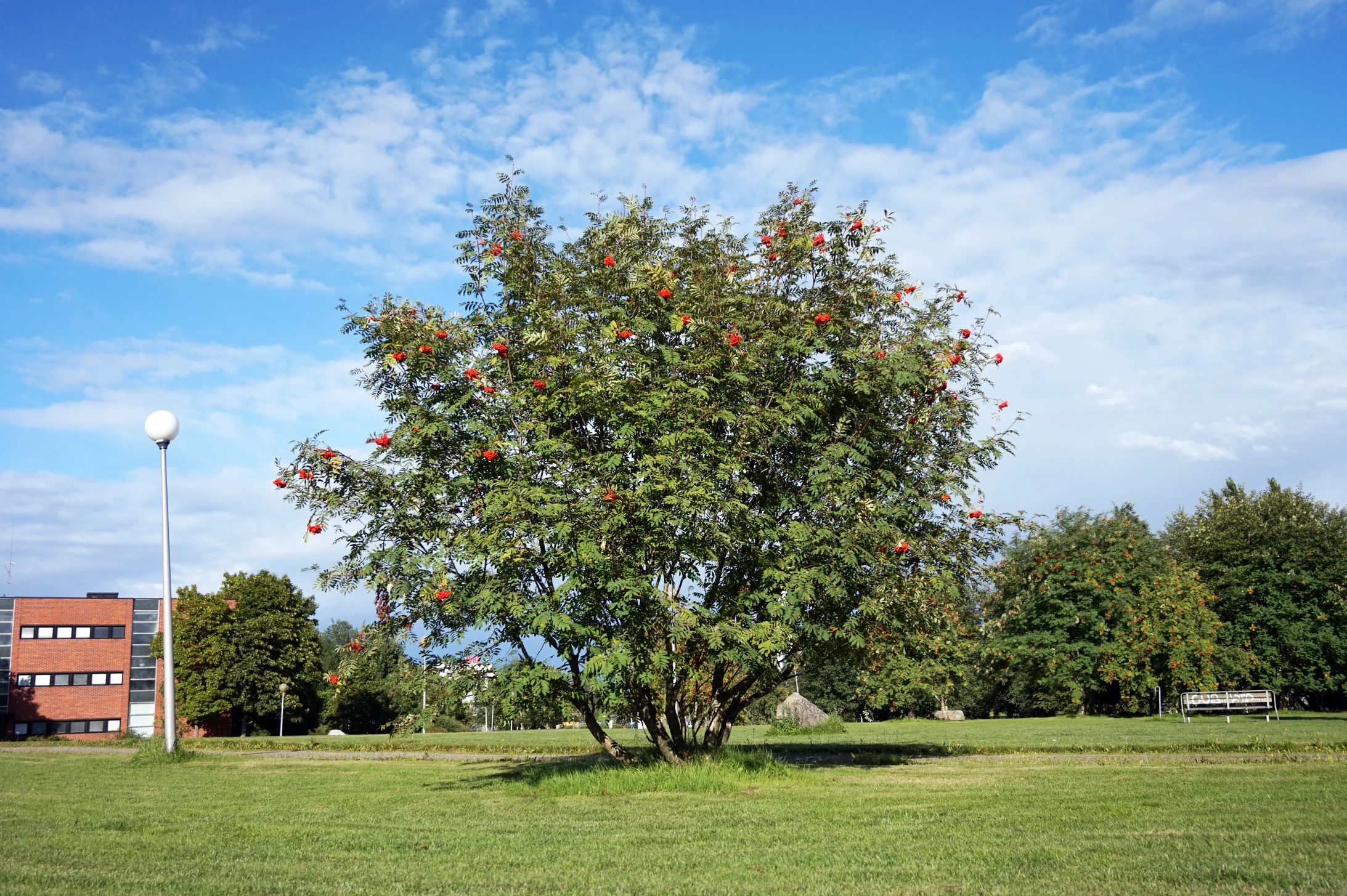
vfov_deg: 41.7
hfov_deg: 59.5
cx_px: 674
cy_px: 448
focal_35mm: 32
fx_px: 1178
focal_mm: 21
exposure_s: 1/1600
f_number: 4
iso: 100
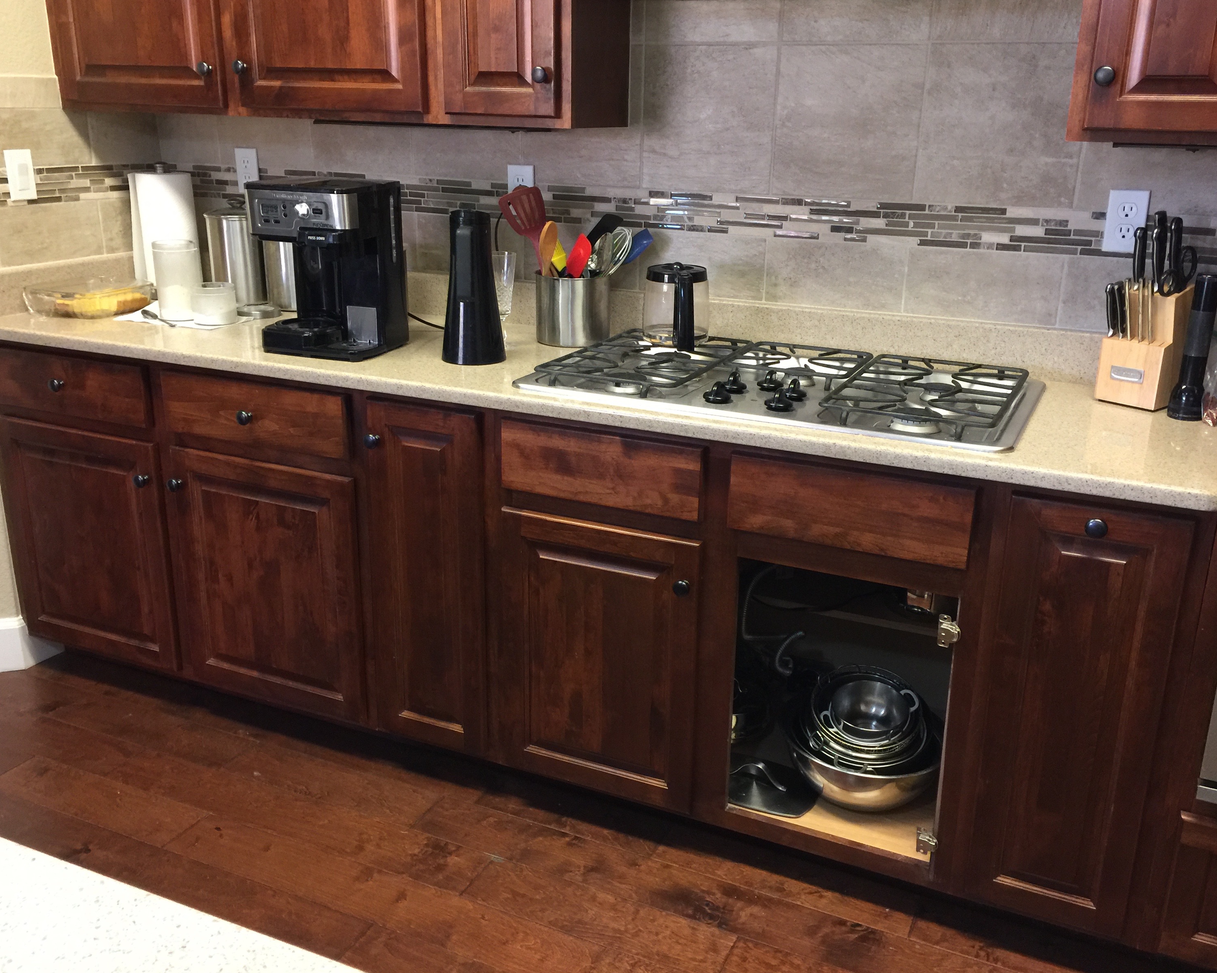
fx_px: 1117
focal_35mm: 31
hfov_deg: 57.2
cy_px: 475
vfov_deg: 47.1
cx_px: 632
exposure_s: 1/15
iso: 80
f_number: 2.2
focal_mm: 4.15
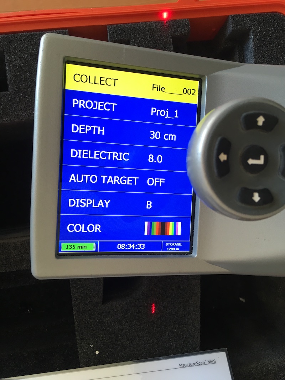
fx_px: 318
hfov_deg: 48.2
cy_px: 190
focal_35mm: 29
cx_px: 142
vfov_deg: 61.7
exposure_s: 1/33
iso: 50
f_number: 2.2
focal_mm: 4.15
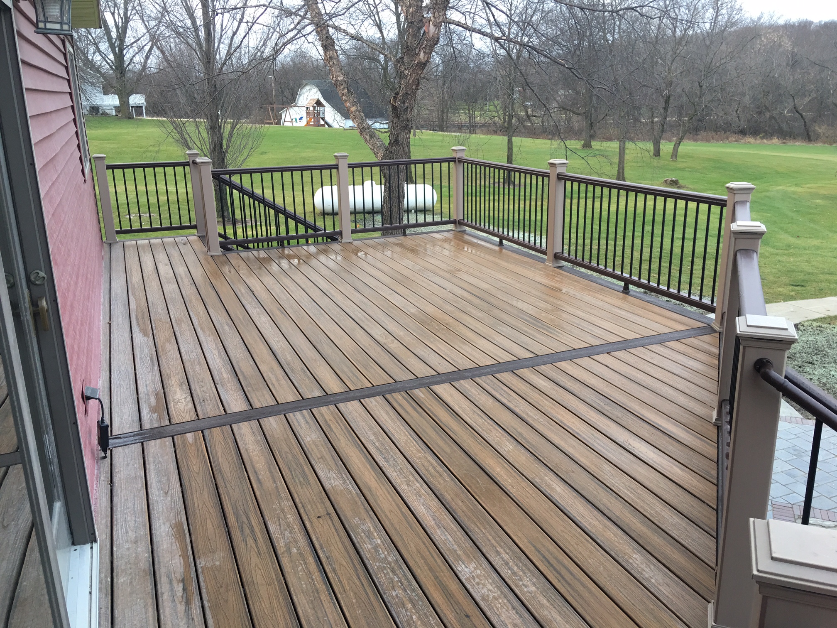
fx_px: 701
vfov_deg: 48.2
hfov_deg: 61.7
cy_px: 314
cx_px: 418
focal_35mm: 29
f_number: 2.2
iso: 25
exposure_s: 1/40
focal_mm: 4.15
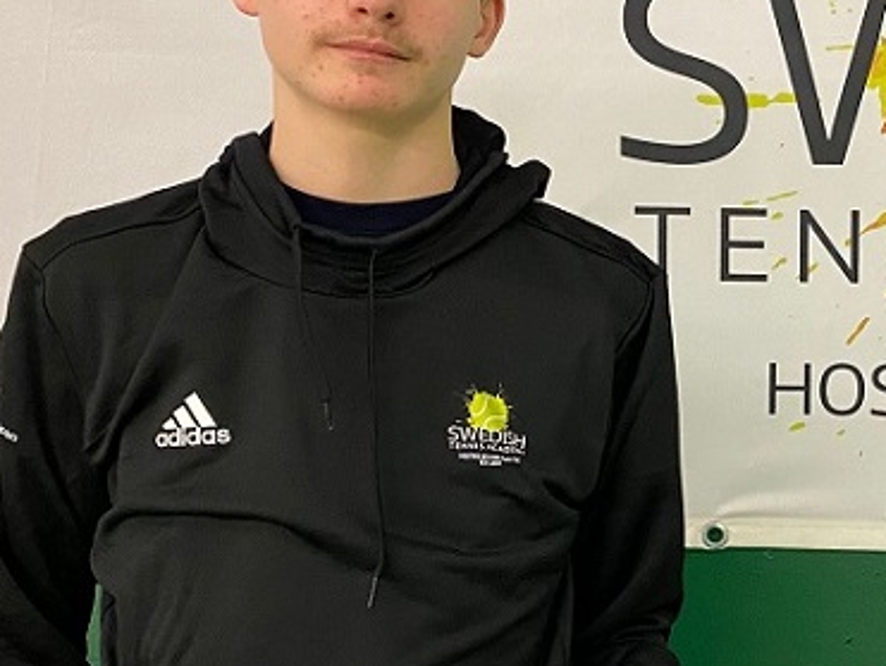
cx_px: 886
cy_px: 436
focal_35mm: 63
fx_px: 1614
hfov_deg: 28.8
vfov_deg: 23.2
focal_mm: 4.25
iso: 400
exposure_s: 1/50
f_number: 1.8
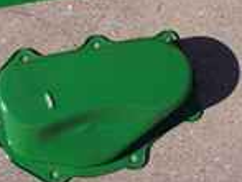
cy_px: 46
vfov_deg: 16.2
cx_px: 67
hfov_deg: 21.3
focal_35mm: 91
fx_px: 638
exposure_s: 1/1000
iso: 100
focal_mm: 8
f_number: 4
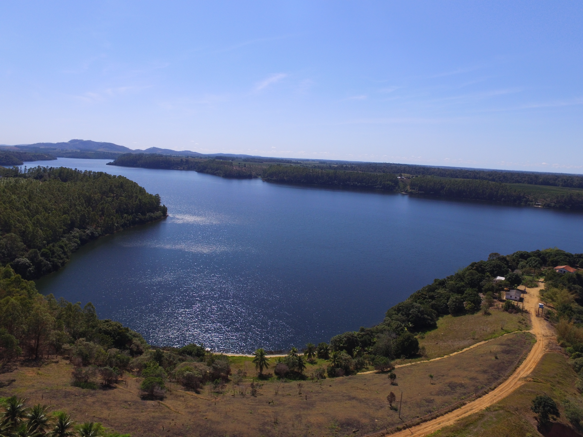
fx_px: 337
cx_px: 292
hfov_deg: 81.7
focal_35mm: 20
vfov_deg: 66.0
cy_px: 218
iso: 100
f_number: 2.8
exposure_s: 1/1789
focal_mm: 3.61
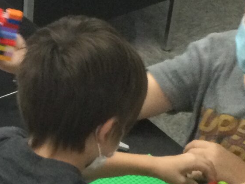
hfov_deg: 13.8
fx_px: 998
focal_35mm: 141
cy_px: 160
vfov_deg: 10.5
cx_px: 4
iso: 160
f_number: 2.4
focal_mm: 3.3
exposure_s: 1/30
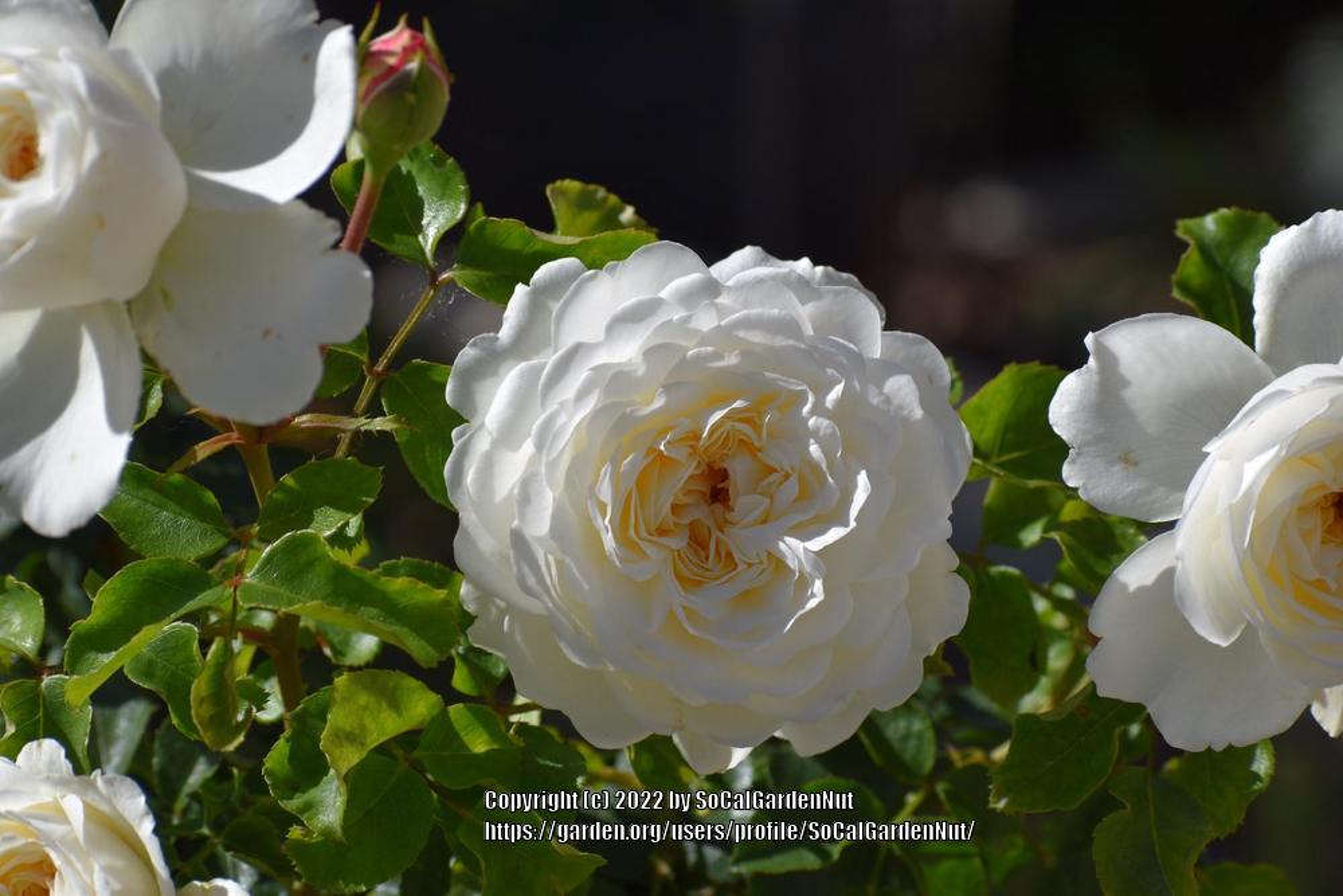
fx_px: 6716
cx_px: 672
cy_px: 448
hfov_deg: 11.4
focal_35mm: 180
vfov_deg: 7.6
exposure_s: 1/500
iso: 100
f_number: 8
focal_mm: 120
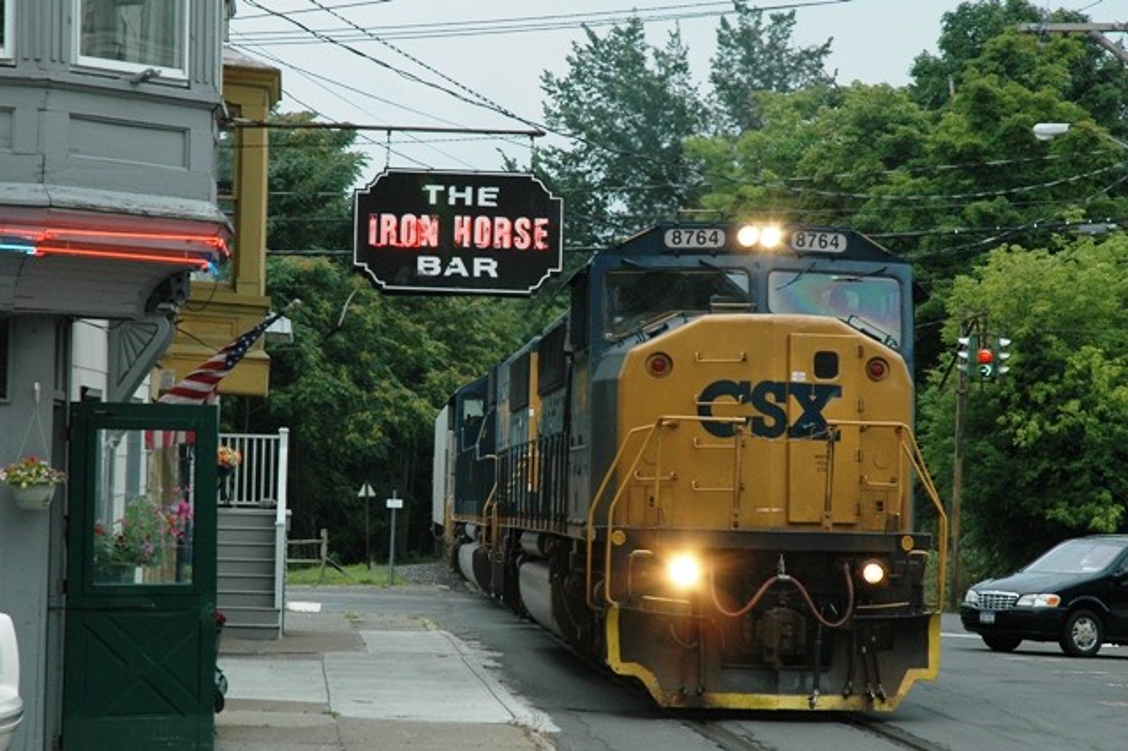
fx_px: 3288
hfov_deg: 19.5
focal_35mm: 105
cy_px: 376
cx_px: 564
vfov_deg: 13.0
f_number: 9.5
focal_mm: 70
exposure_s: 1/250
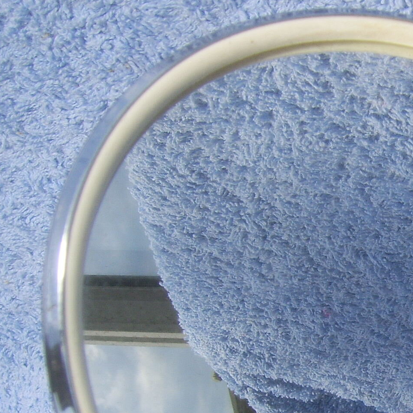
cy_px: 296
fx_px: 1228
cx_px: 505
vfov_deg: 19.0
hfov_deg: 18.1
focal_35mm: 91
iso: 50
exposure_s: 1/400
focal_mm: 7.8
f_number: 6.4
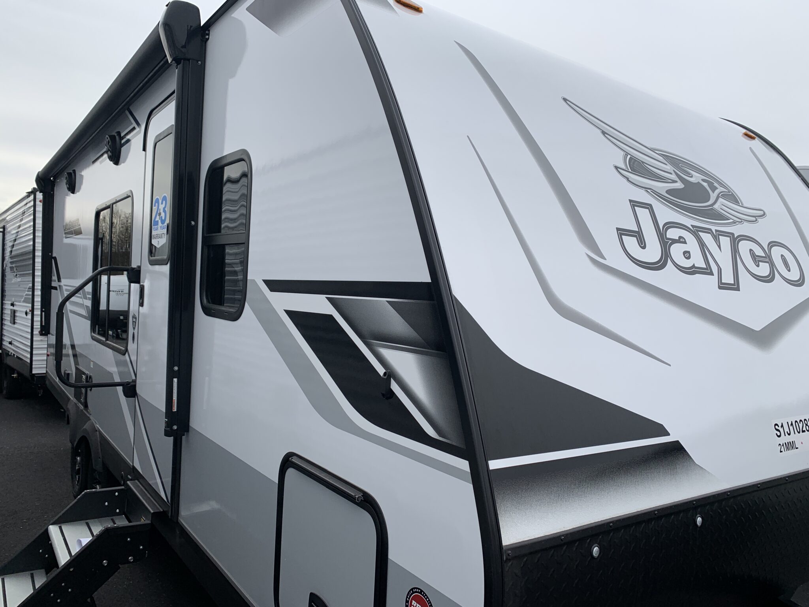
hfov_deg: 67.3
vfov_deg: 53.1
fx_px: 608
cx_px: 404
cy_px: 304
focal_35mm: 26
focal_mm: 4.25
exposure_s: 1/2309
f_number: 1.8
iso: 25
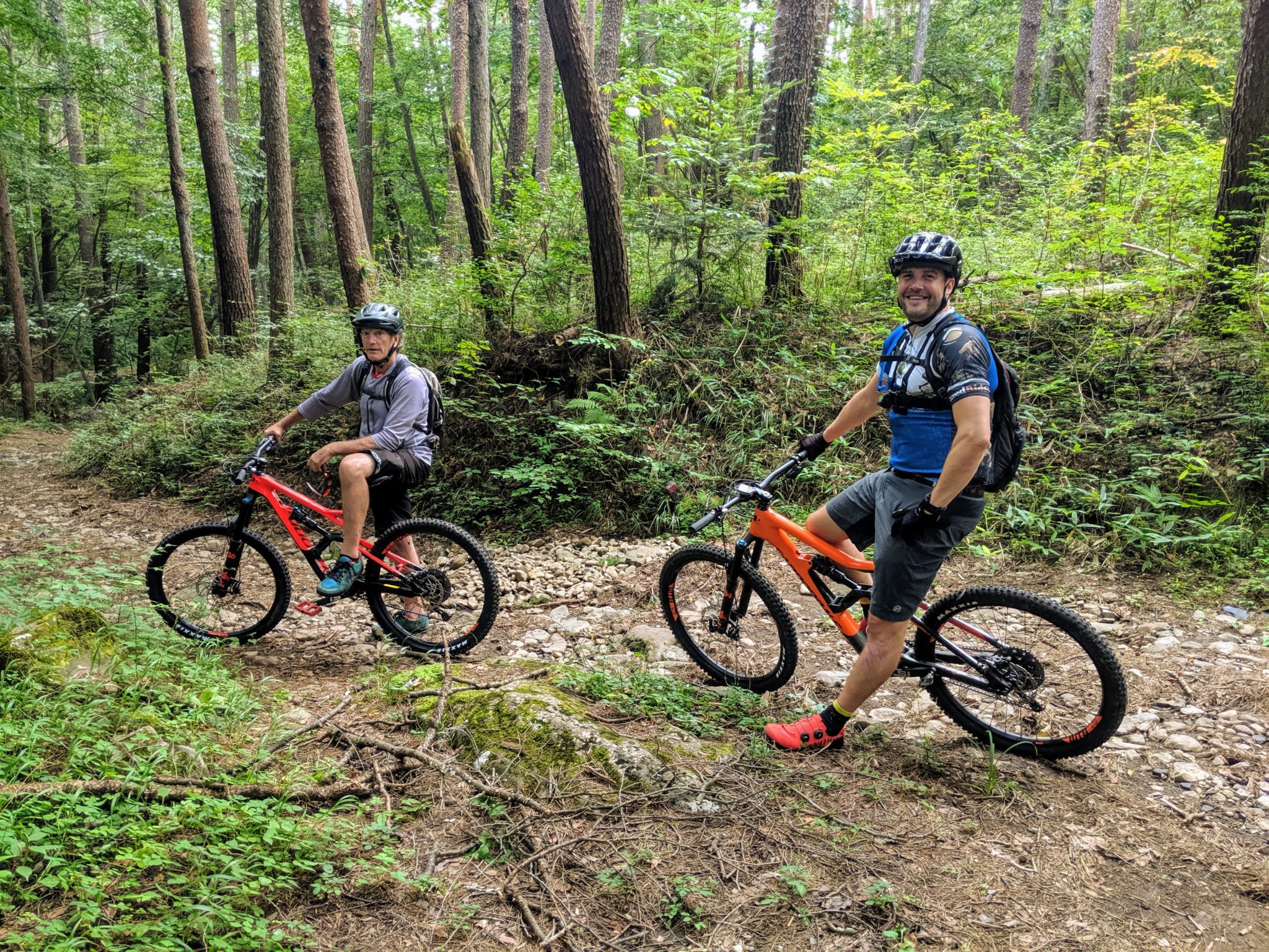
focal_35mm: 27
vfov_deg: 51.4
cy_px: 476
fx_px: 990
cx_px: 634
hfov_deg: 65.3
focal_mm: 4.44
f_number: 1.8
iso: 365
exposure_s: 1/120
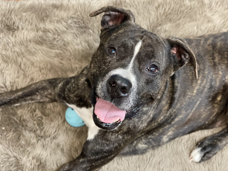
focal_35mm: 64
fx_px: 422
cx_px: 114
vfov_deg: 22.9
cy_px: 86
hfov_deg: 30.3
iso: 400
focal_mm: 7.5
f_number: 2.2
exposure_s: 1/30
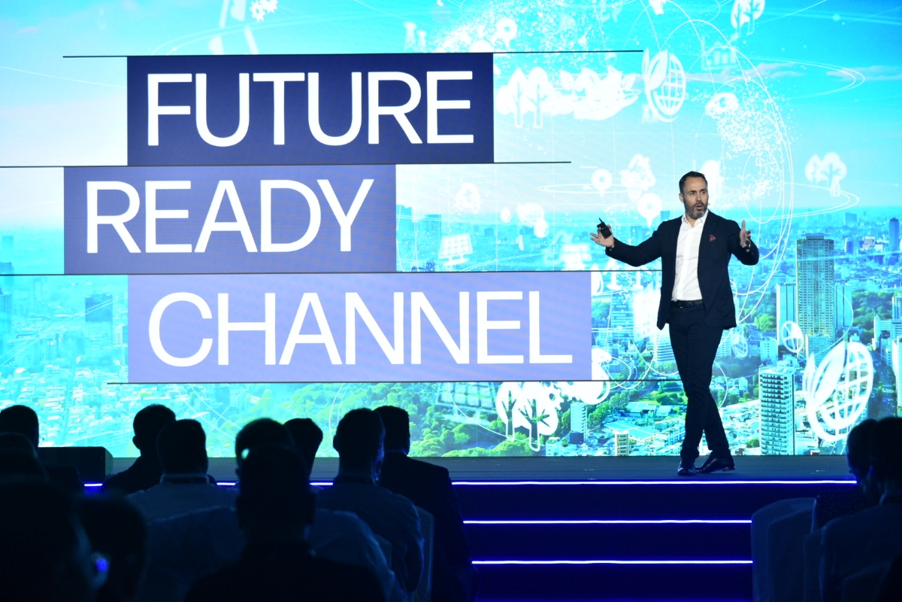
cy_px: 301
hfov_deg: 17.1
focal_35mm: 120
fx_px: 3006
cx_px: 451
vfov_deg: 11.4
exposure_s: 1/125
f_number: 5
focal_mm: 120
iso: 1250
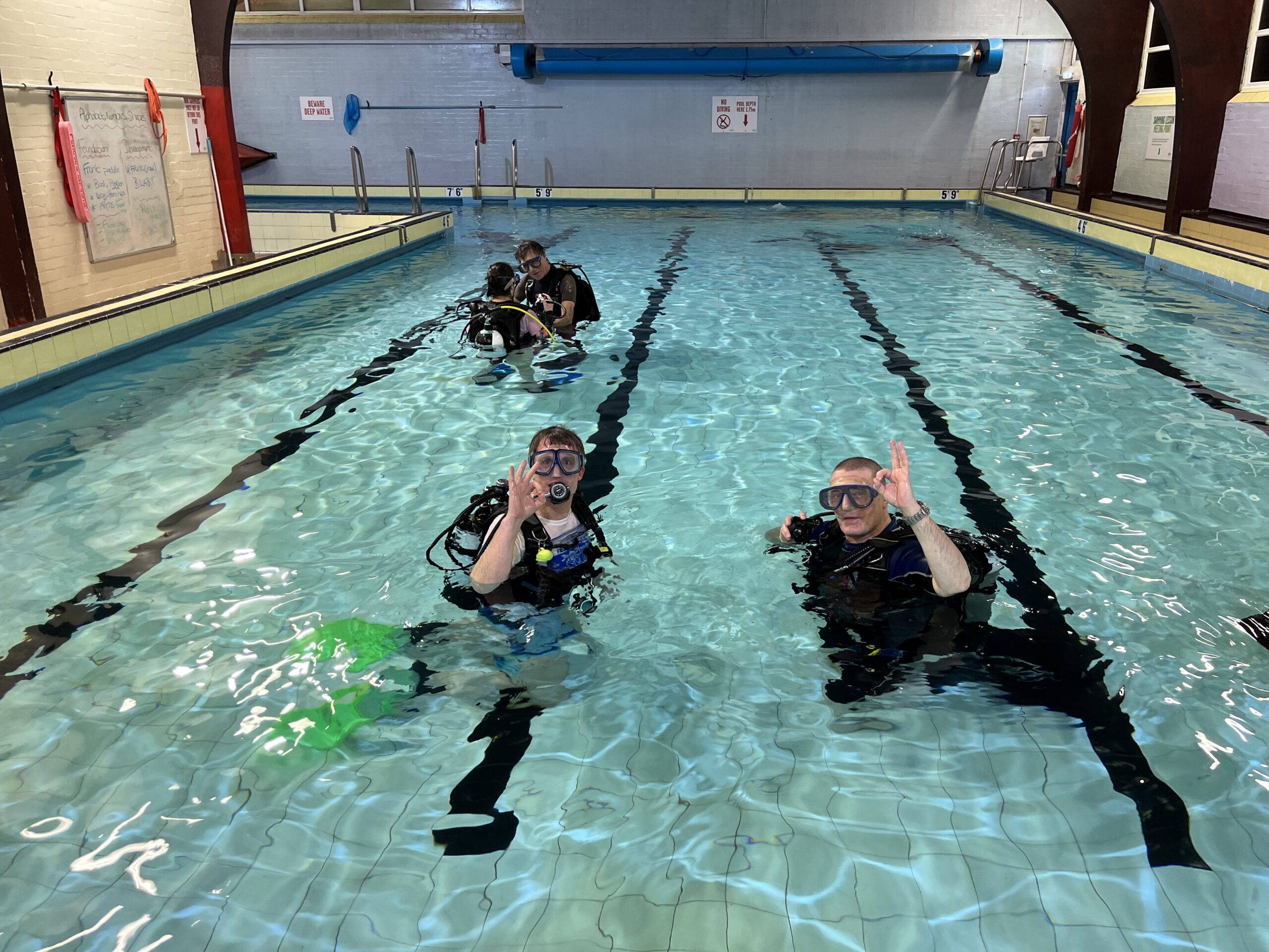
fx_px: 953
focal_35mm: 26
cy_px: 476
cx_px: 634
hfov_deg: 67.3
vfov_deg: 53.1
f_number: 1.6
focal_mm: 5.1
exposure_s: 1/50
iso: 100
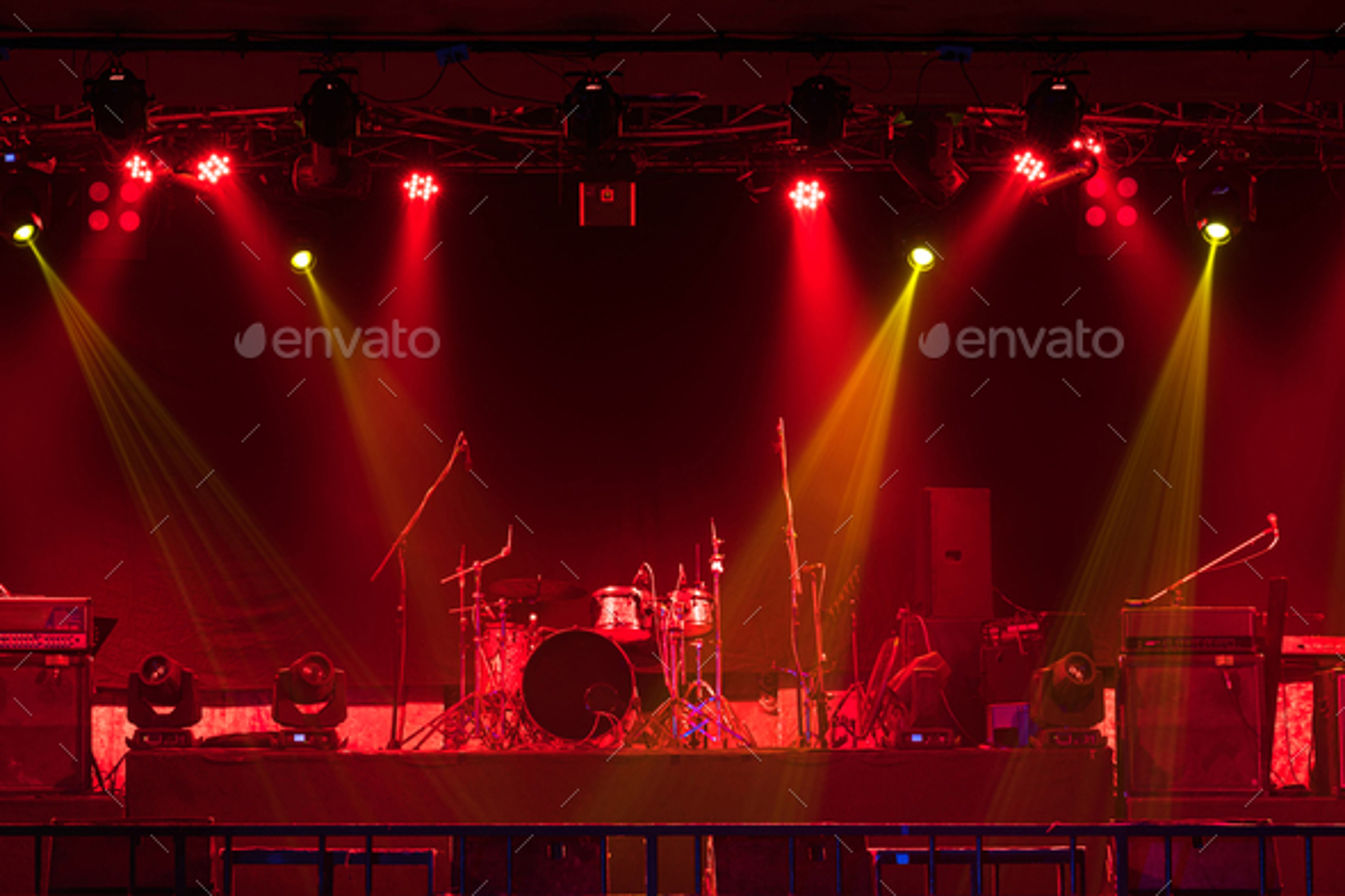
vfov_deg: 13.0
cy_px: 448
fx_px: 3922
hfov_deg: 19.5
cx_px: 672
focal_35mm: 105
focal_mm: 105
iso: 200
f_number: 8
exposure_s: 1/2.5
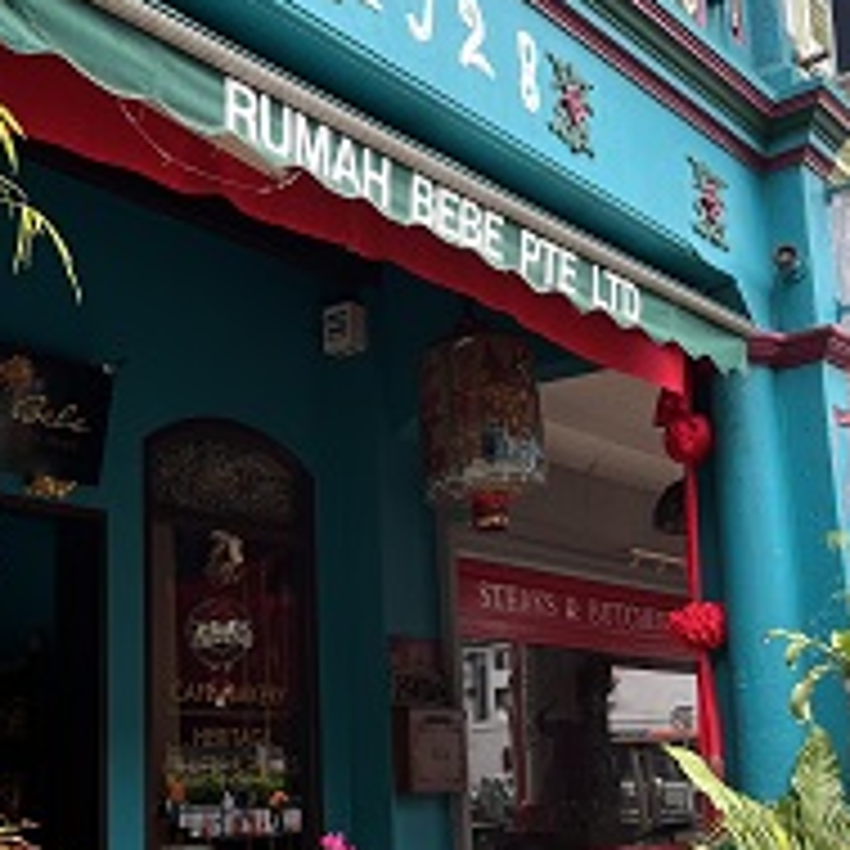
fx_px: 1361
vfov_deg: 34.5
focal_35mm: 49
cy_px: 522
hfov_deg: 34.4
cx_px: 299
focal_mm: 5.1
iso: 50
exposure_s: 1/1252
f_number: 1.6
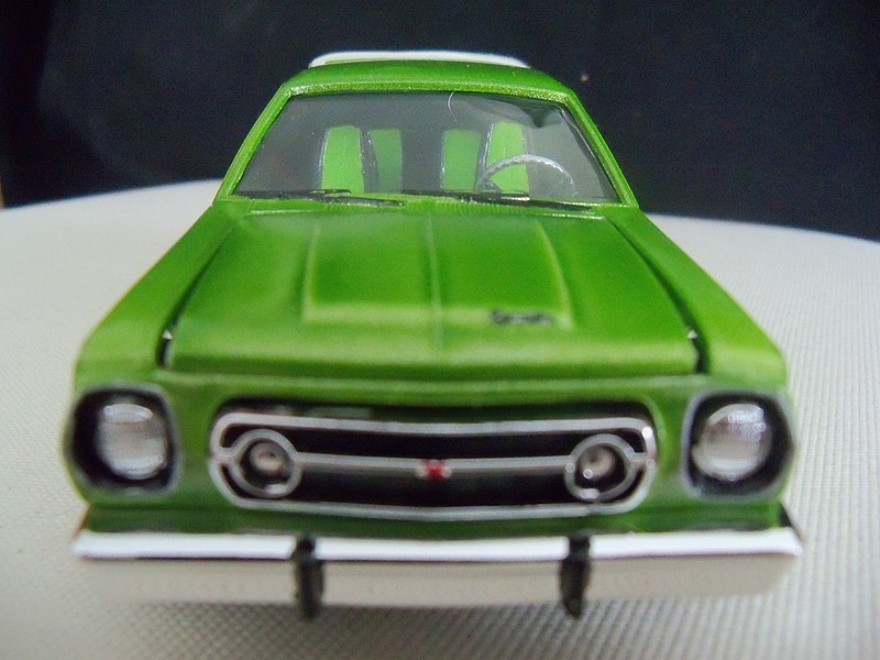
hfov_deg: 52.6
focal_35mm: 35
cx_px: 440
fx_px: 890
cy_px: 330
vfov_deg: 40.7
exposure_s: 1/40
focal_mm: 6.2
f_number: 3.5
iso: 1000
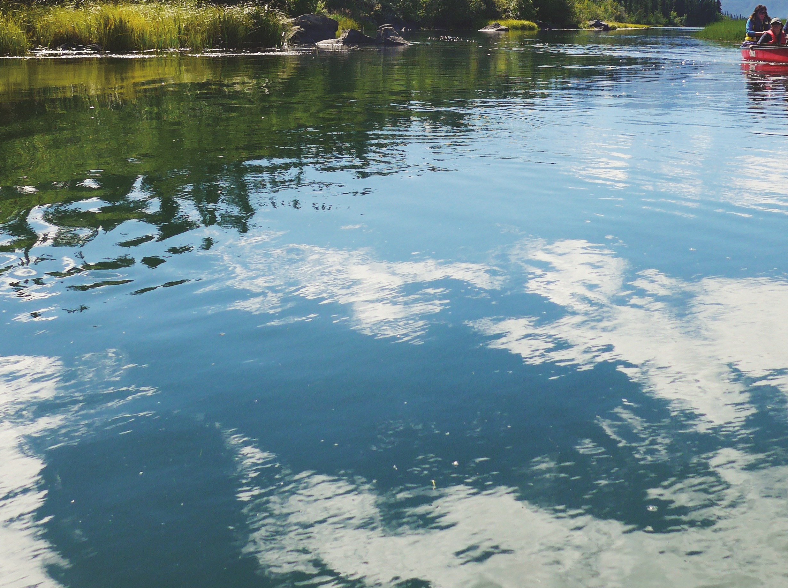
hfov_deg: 40.3
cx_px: 471
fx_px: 1068
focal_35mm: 47
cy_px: 122
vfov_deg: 30.1
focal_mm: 6
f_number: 2.8
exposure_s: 1/1600
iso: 80
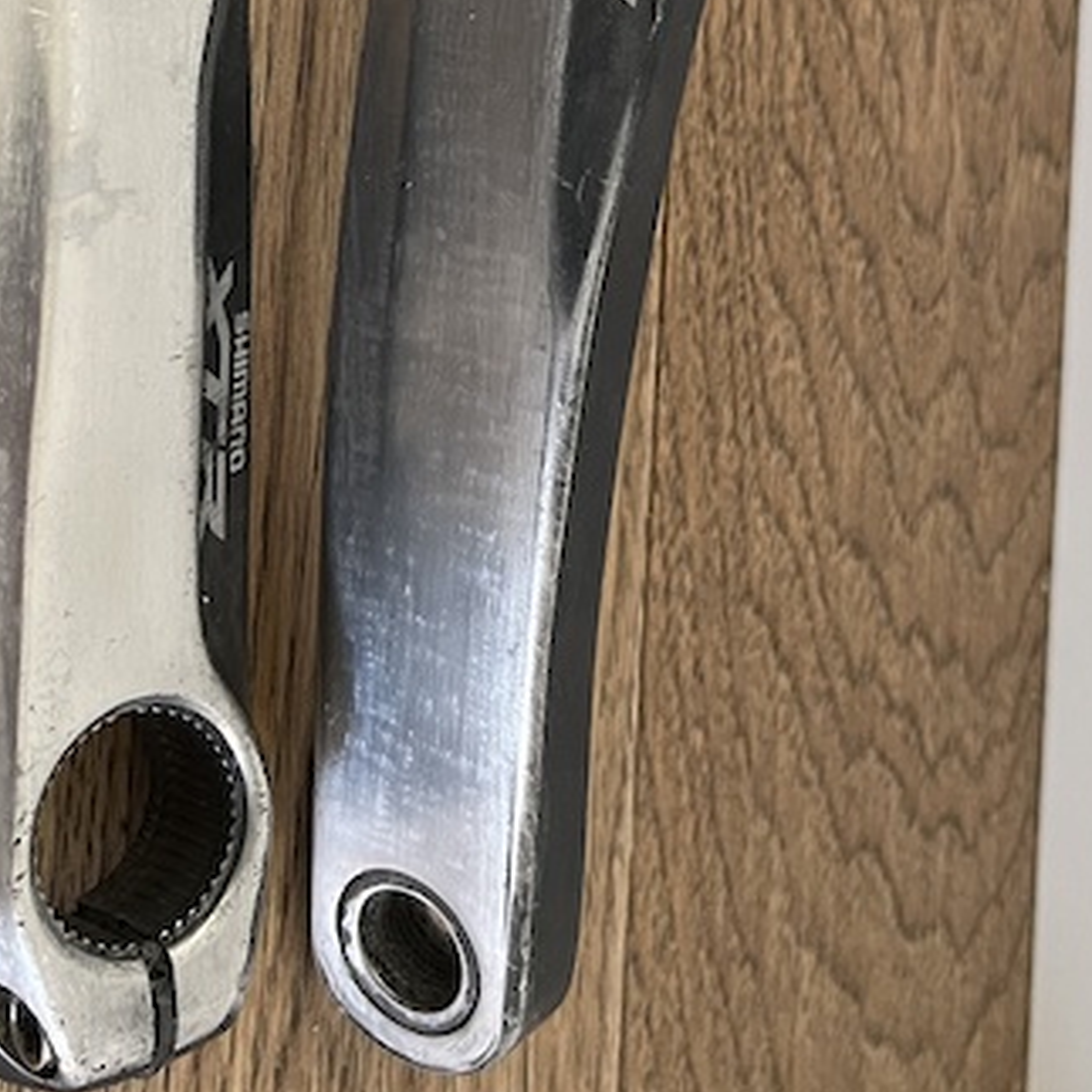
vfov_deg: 28.4
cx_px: 477
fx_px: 2034
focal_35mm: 57
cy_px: 30
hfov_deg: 30.0
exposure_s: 1/60
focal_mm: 5.1
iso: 160
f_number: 1.6
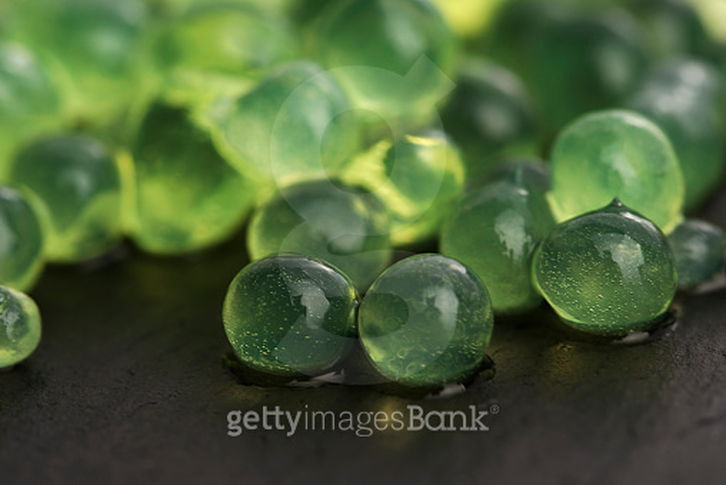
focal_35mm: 105
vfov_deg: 13.0
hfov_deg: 19.5
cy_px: 242
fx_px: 2118
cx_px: 363
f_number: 14
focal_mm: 105
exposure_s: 1/60
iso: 100
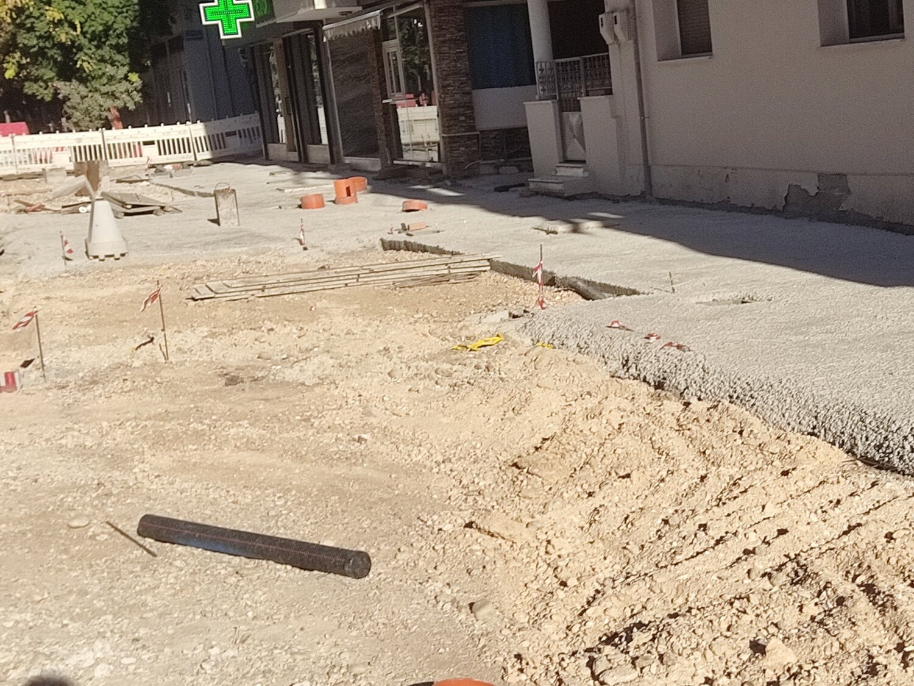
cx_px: 457
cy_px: 343
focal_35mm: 26
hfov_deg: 67.3
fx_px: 687
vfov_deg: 53.1
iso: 100
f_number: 1.79
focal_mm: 4.74
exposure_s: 1/1198
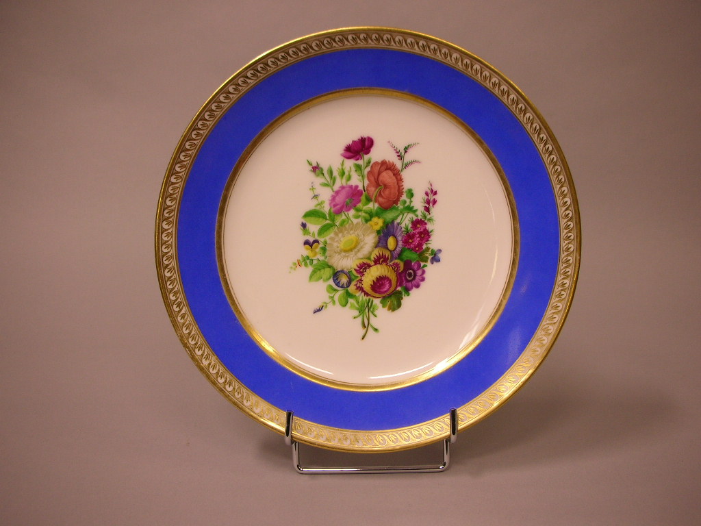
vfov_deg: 40.7
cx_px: 350
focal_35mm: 35
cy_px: 263
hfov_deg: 52.6
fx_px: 709
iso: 50
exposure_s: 1/24.8
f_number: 3
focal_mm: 5.8
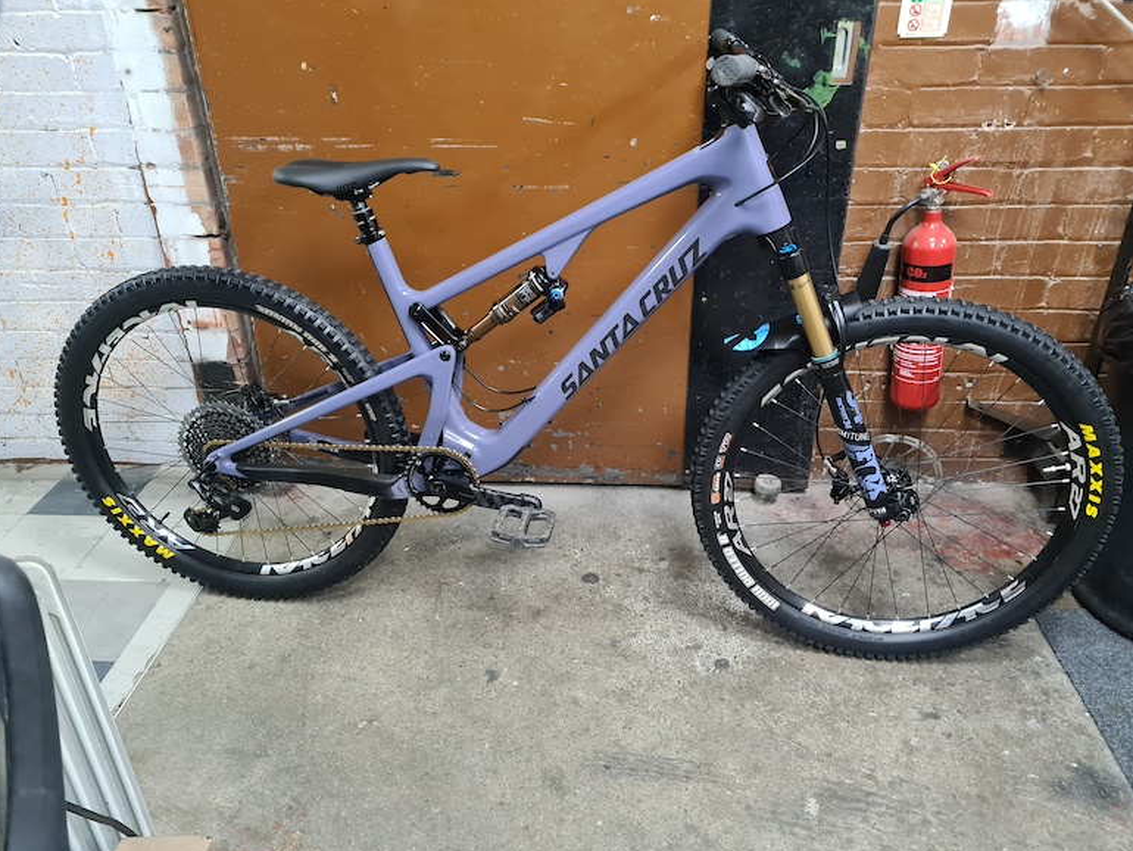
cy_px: 427
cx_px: 580
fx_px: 884
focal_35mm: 27
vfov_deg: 51.4
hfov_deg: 65.3
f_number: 1.8
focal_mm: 5.4
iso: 800
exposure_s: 1/50
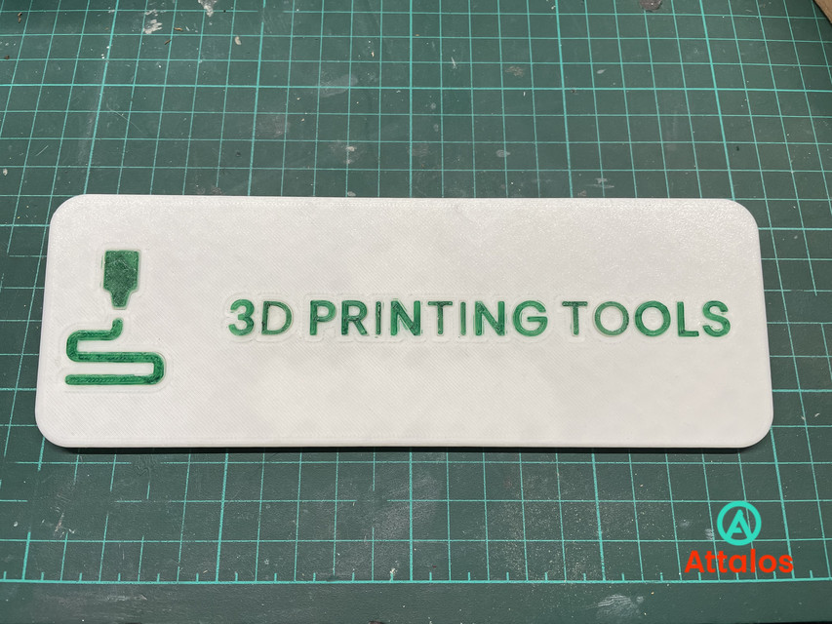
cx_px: 416
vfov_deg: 53.1
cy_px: 312
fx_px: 625
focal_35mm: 26
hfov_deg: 67.3
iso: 100
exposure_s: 1/83
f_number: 1.6
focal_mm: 4.2
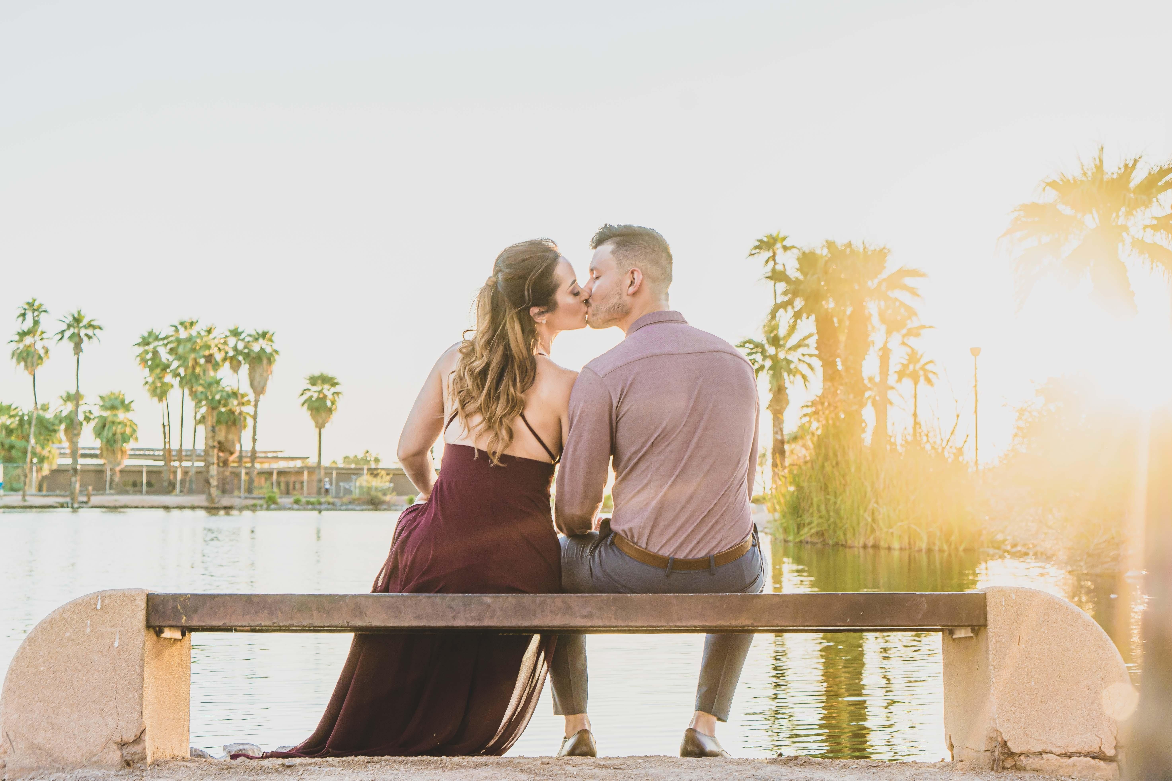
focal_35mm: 49
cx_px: 586
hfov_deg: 40.3
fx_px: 1595
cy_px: 390
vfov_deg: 27.5
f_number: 5.6
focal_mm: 49
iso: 100
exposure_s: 1/125
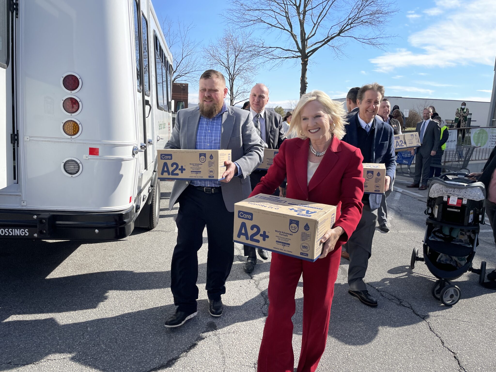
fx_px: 373
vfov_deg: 53.1
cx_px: 248
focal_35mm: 26
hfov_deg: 67.3
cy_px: 186
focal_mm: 4.2
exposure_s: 1/3300
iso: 32
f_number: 1.6
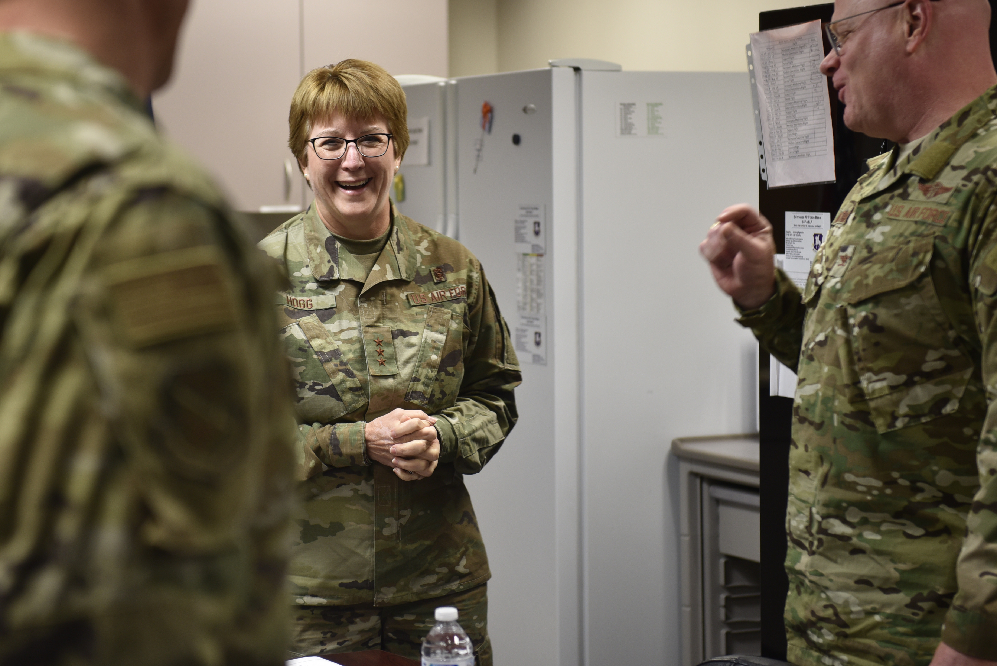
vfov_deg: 15.2
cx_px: 440
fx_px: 2493
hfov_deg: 22.6
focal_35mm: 90
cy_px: 255
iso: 500
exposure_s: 1/80
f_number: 3.2
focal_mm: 70
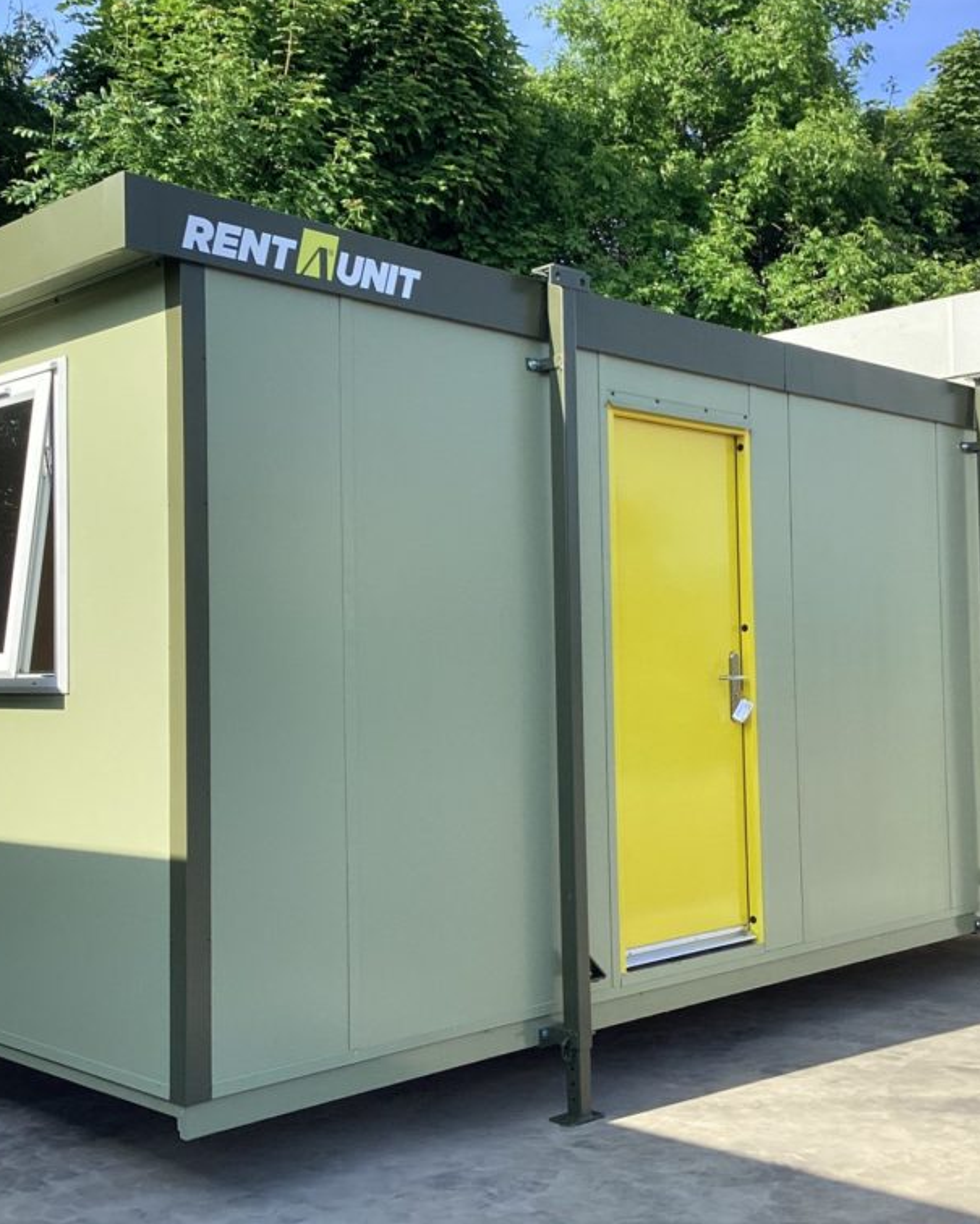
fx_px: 1486
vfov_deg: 44.8
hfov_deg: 36.5
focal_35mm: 41
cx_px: 445
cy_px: 604
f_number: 2.4
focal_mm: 3.3
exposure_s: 1/762
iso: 25
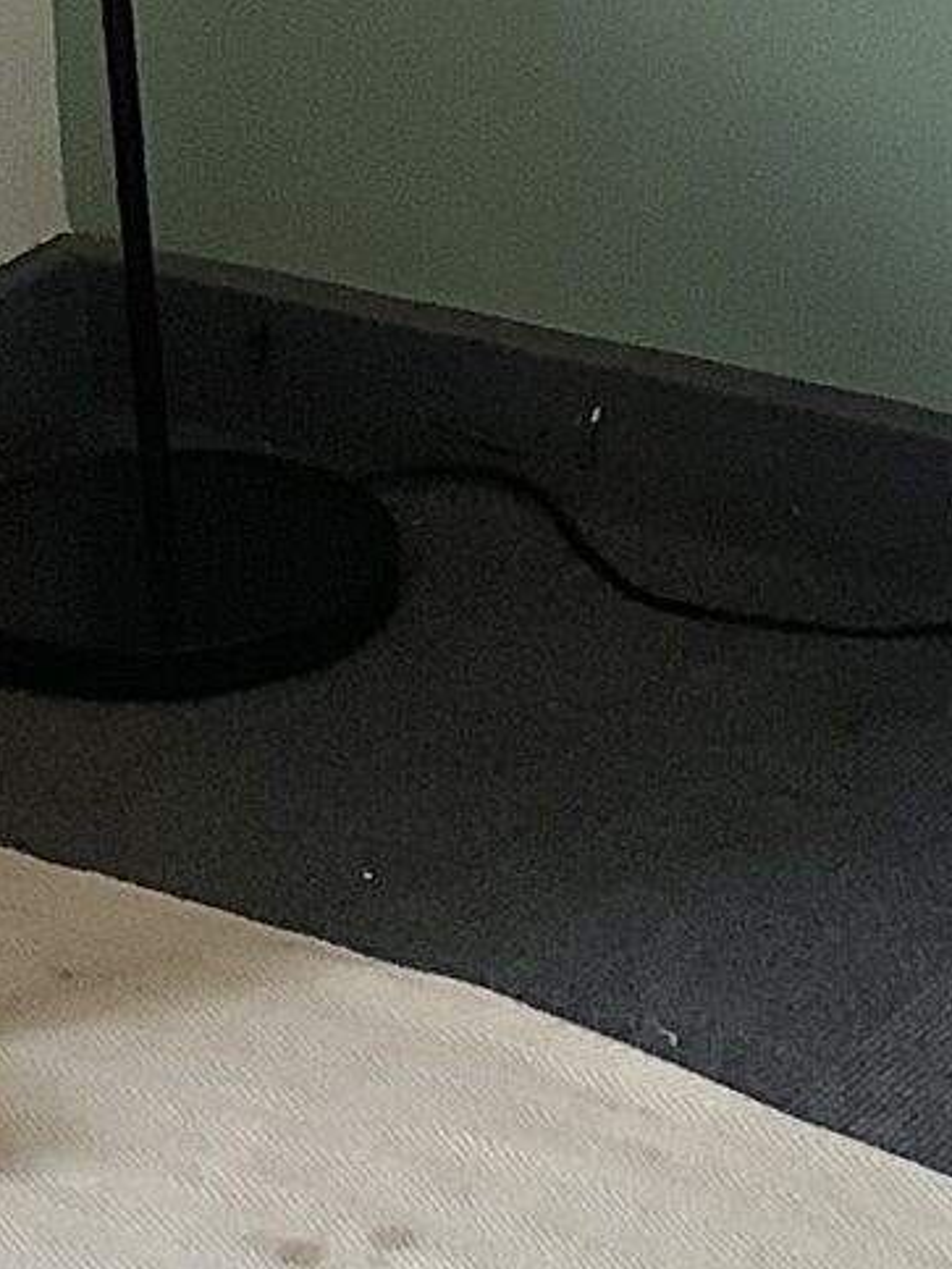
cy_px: 624
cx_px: 412
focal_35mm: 164
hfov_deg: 9.1
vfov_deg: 12.0
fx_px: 6014
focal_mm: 3.3
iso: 125
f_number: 2.4
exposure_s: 1/60
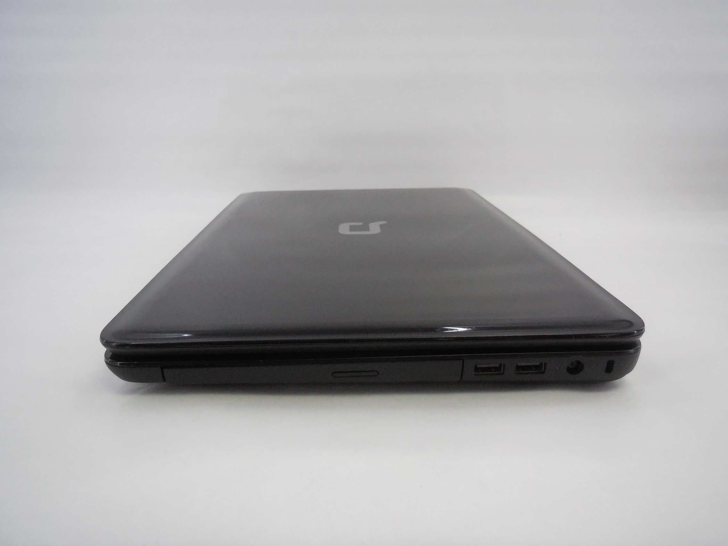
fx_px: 526
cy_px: 273
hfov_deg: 69.4
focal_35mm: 25
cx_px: 364
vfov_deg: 54.9
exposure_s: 1/250
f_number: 3.1
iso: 640
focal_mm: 4.5
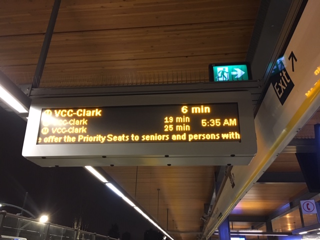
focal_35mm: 29
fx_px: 268
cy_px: 120
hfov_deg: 61.7
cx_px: 160
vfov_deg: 48.2
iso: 200
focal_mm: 4.15
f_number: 2.2
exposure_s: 1/20
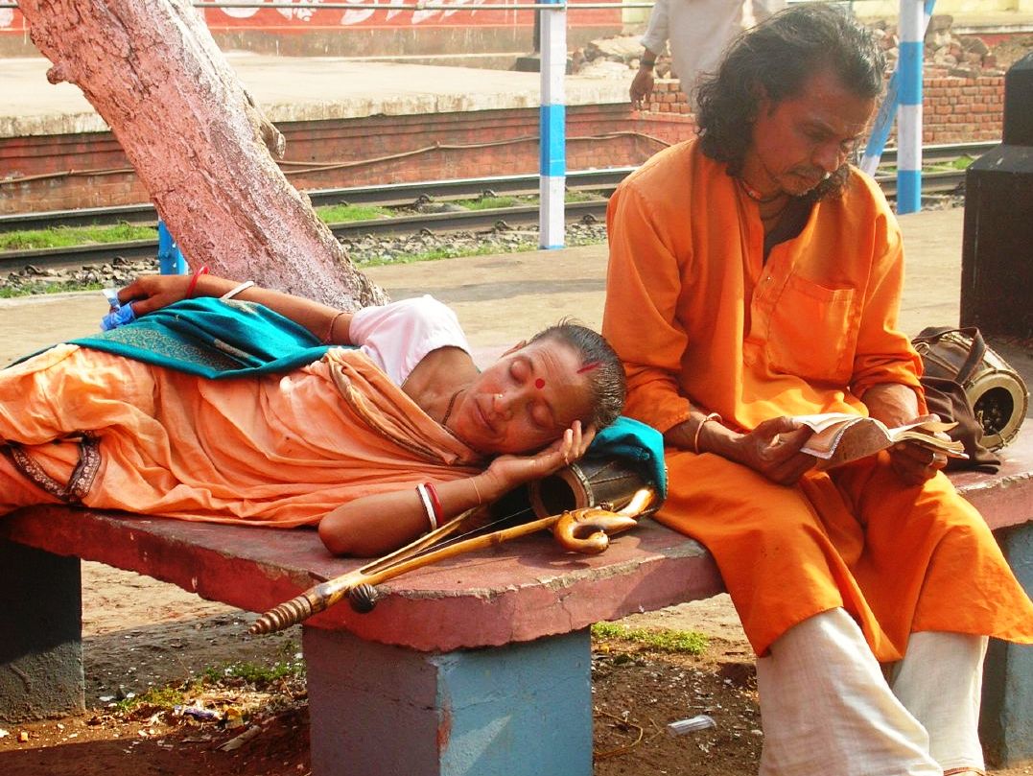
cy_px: 388
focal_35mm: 78
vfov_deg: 18.9
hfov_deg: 25.0
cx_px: 516
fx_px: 2329
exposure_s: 1/116
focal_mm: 13
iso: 50
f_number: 4.1
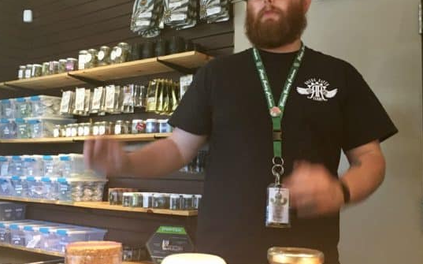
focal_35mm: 44
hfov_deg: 45.3
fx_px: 507
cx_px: 210
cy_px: 131
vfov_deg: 29.2
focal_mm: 4.15
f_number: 2.2
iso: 160
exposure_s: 1/30
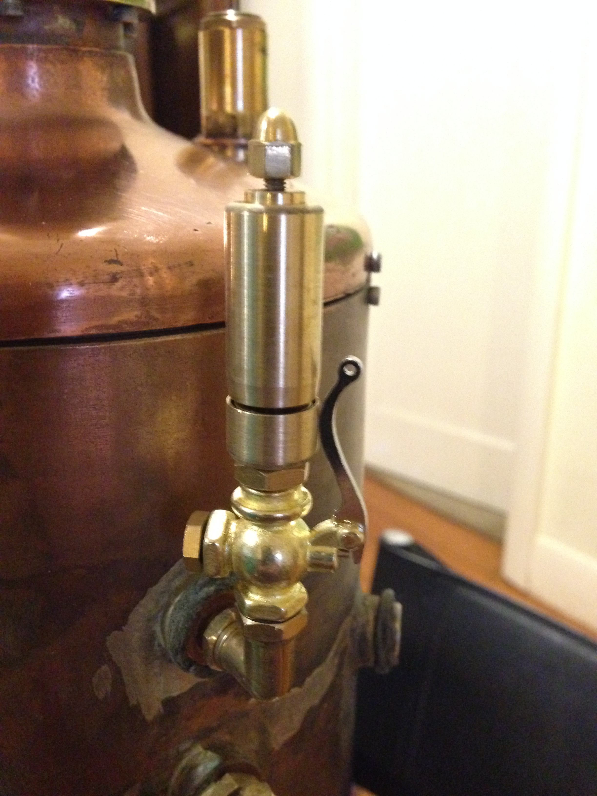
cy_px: 398
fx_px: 759
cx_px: 298
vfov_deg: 55.4
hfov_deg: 42.9
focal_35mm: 33
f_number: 2.4
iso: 800
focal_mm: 4.12
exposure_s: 1/15
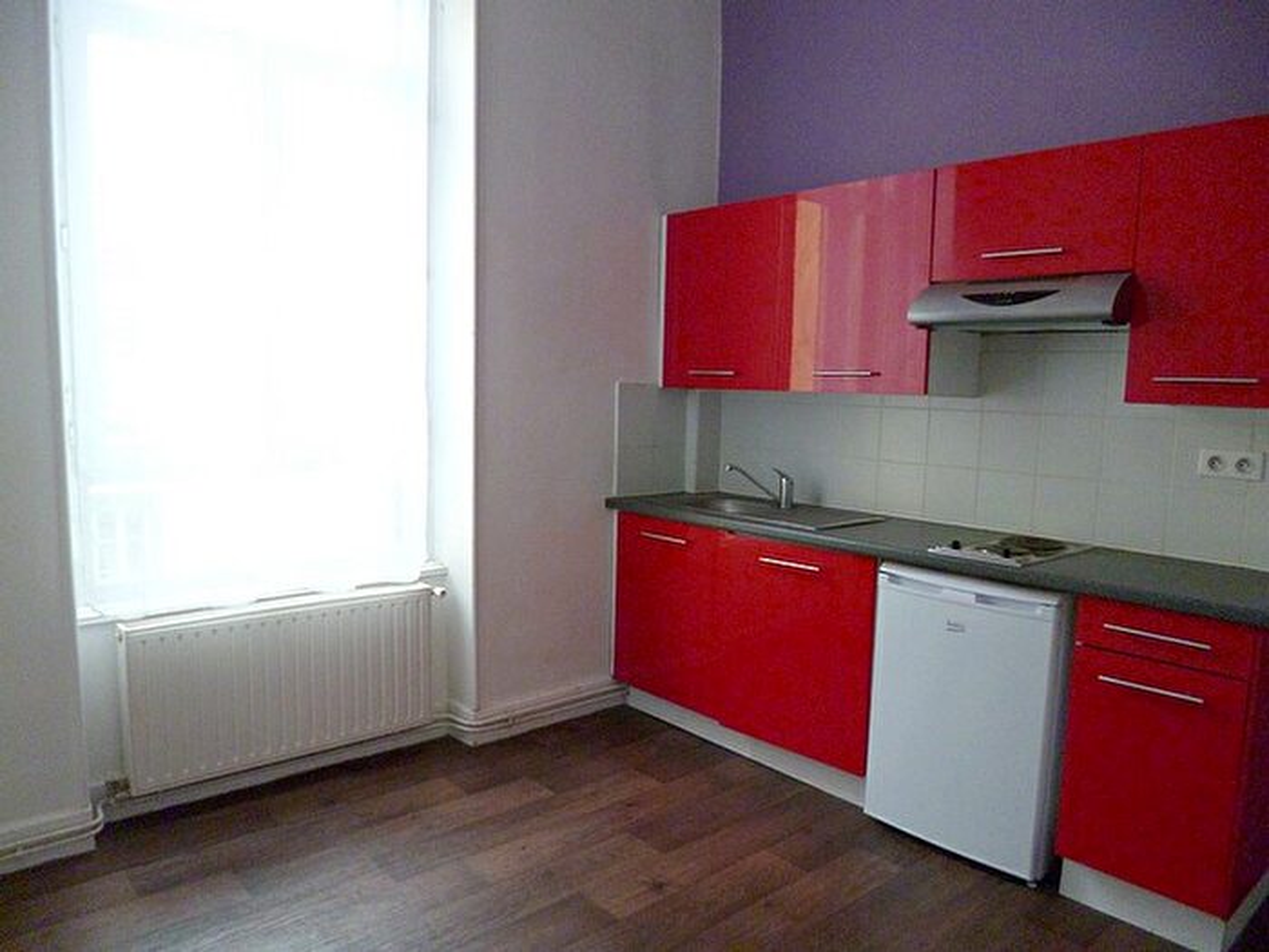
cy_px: 476
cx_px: 634
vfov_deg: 56.8
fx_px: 880
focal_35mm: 24
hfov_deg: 71.6
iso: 400
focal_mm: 4.3
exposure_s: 1/13
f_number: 2.5
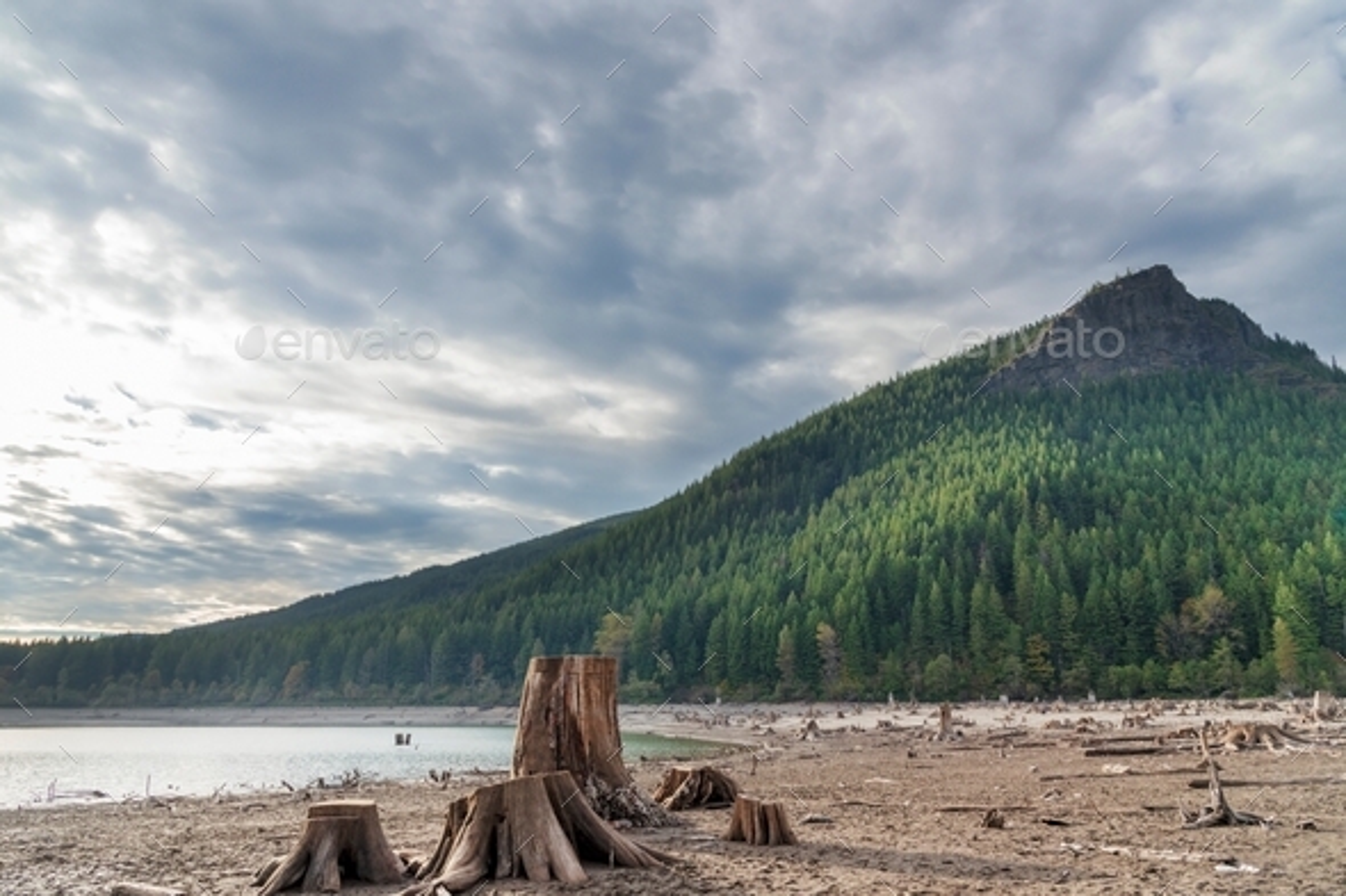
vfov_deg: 53.1
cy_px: 448
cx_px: 673
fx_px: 897
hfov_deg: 73.8
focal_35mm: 24
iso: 200
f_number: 9
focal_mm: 24
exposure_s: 1/320
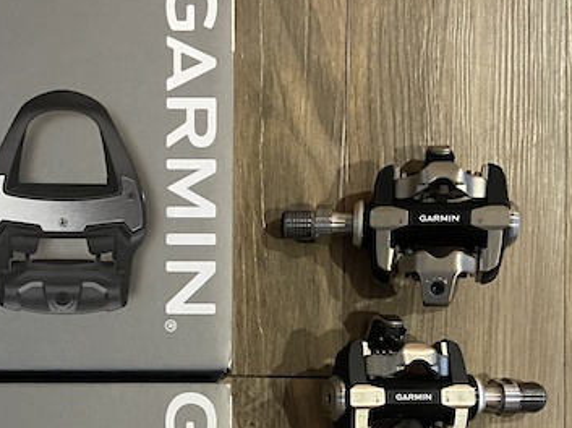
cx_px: 164
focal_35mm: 59
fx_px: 974
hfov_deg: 32.3
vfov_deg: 24.0
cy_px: 399
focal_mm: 4.25
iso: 640
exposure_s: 1/30
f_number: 1.8
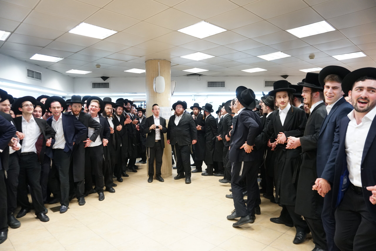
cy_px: 126
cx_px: 188
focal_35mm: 24
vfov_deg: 53.1
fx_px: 251
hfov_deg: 73.7
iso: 1000
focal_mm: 16
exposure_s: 1/90
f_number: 3.5
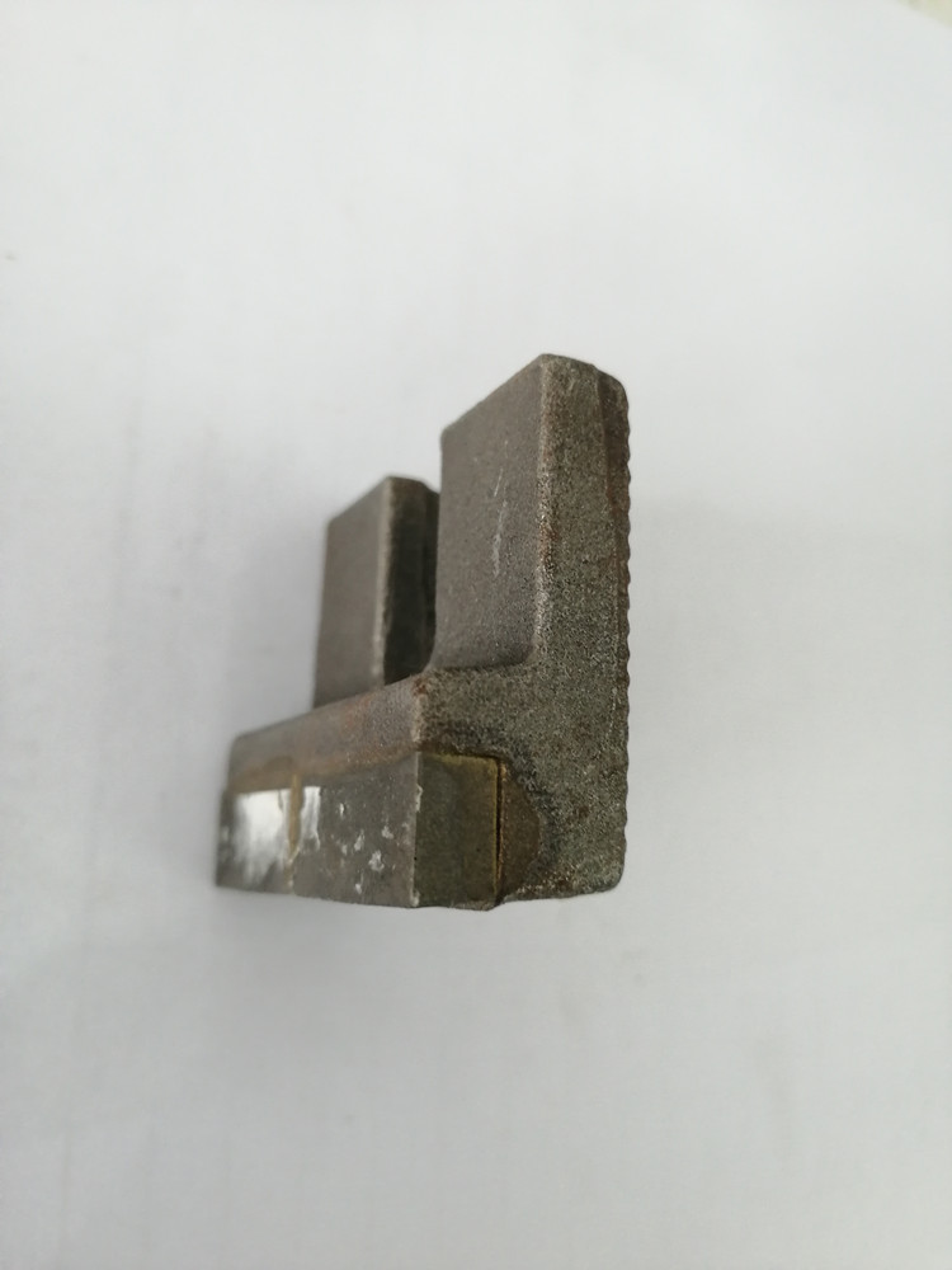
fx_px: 990
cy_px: 635
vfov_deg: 65.3
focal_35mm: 27
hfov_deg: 51.4
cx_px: 476
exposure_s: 1/33.3
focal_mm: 3.96
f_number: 1.8
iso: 320
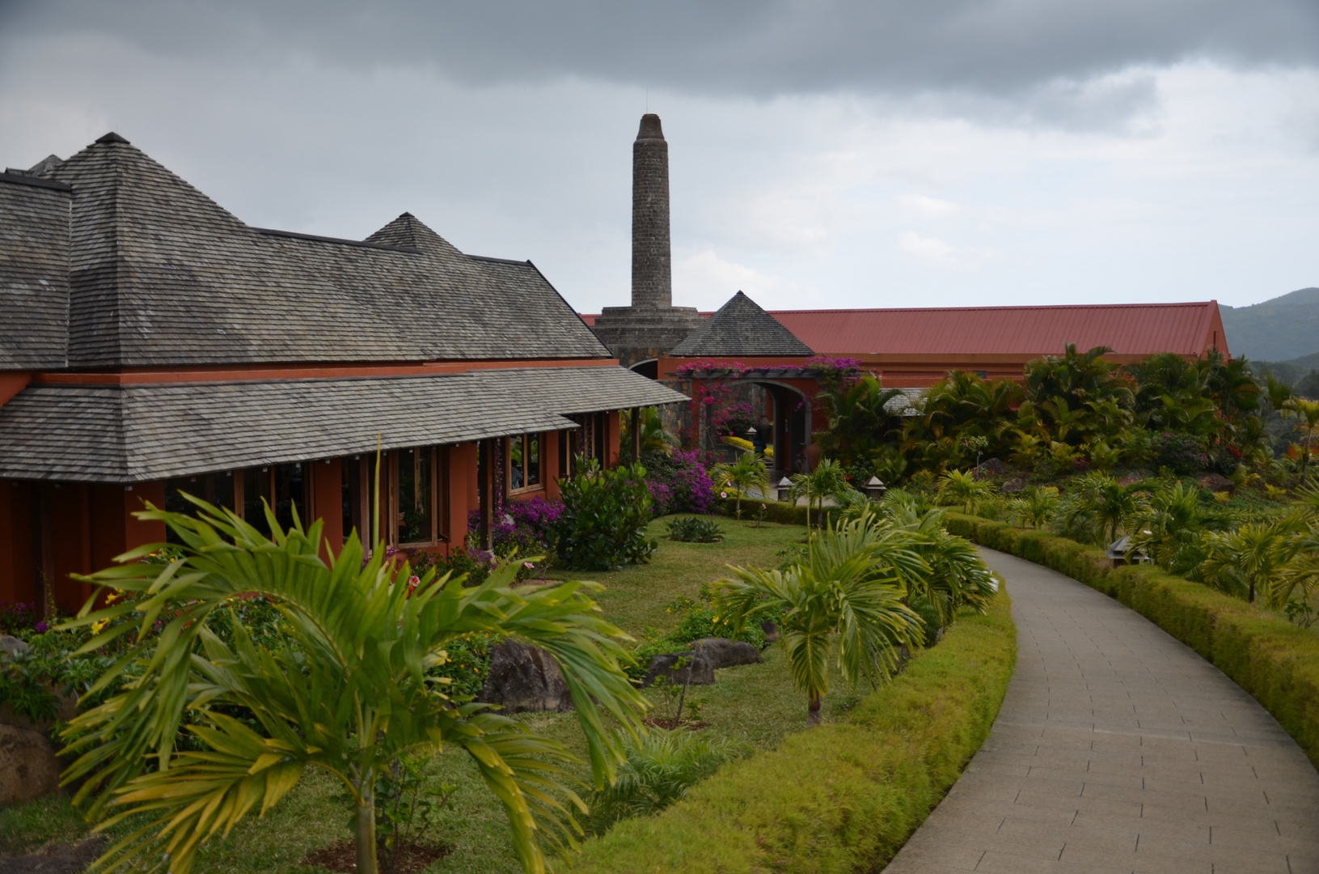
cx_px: 660
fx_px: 1316
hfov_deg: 53.2
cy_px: 437
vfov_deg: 36.7
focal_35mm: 36
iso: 140
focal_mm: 24
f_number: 3.8
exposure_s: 1/200
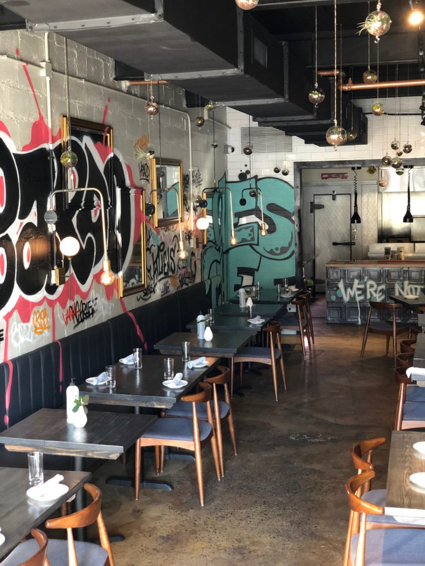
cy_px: 283
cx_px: 212
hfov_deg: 28.0
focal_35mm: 52
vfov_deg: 36.8
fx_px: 851
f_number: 2.4
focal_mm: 6
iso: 160
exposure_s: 1/13
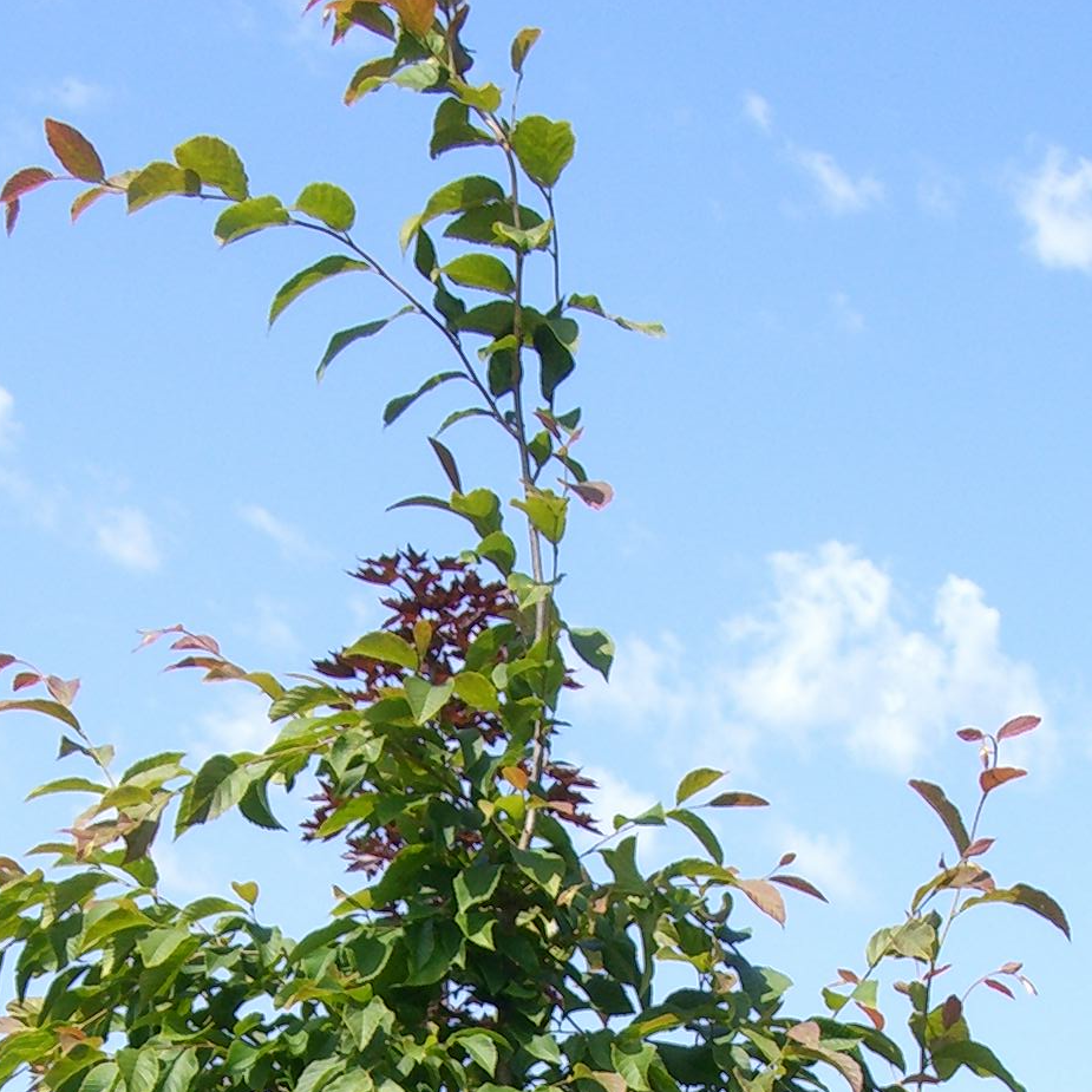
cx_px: 440
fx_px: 5282
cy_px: 1655
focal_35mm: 148
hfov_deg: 11.8
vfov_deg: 11.3
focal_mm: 9
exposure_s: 1/250
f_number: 5.2
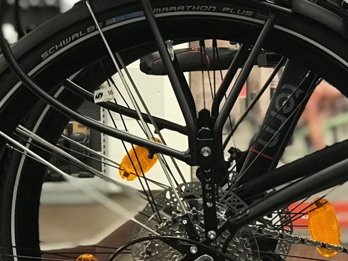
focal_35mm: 148
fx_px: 1488
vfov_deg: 10.0
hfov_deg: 13.2
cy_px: 167
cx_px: 297
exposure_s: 1/50
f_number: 2.8
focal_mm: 6.6
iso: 160
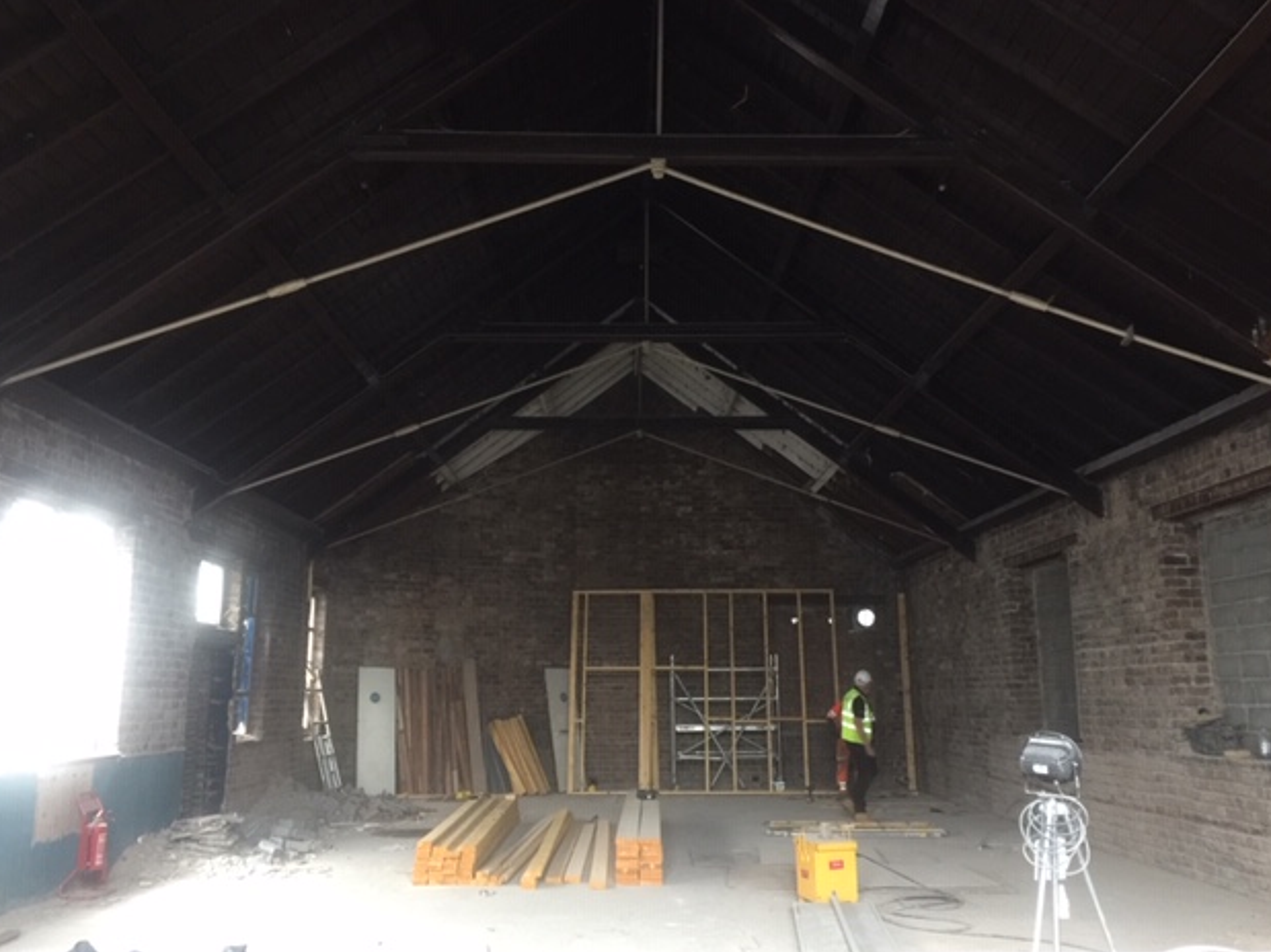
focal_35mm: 30
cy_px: 476
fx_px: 1101
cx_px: 643
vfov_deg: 46.8
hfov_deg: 60.0
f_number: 2.2
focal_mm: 4.15
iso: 125
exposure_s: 1/8
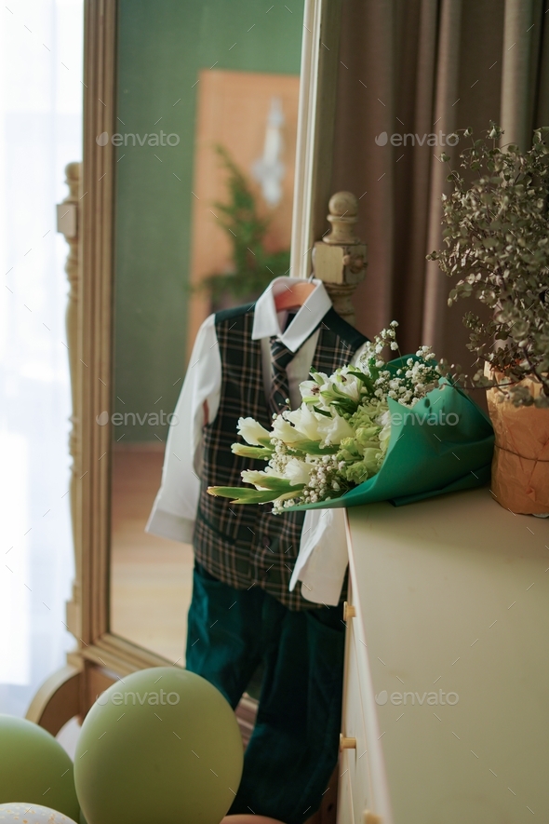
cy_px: 412
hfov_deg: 27.0
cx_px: 274
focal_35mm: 50
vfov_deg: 39.6
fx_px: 1144
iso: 200
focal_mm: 50
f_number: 2.2
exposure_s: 1/100
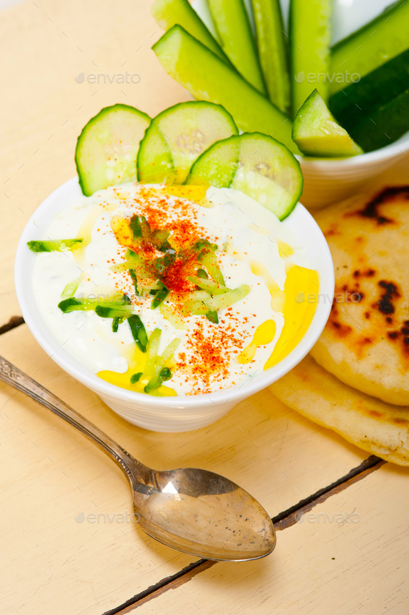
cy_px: 293
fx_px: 1895
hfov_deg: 12.3
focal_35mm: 111
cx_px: 215
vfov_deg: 18.4
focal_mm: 105
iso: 200
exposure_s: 1/200
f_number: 11
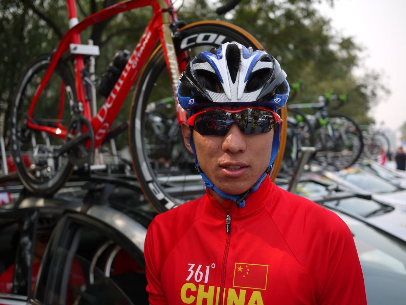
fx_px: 469
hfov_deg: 46.8
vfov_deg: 36.0
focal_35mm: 40
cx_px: 203
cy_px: 152
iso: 100
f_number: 2
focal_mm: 20
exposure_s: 1/1300
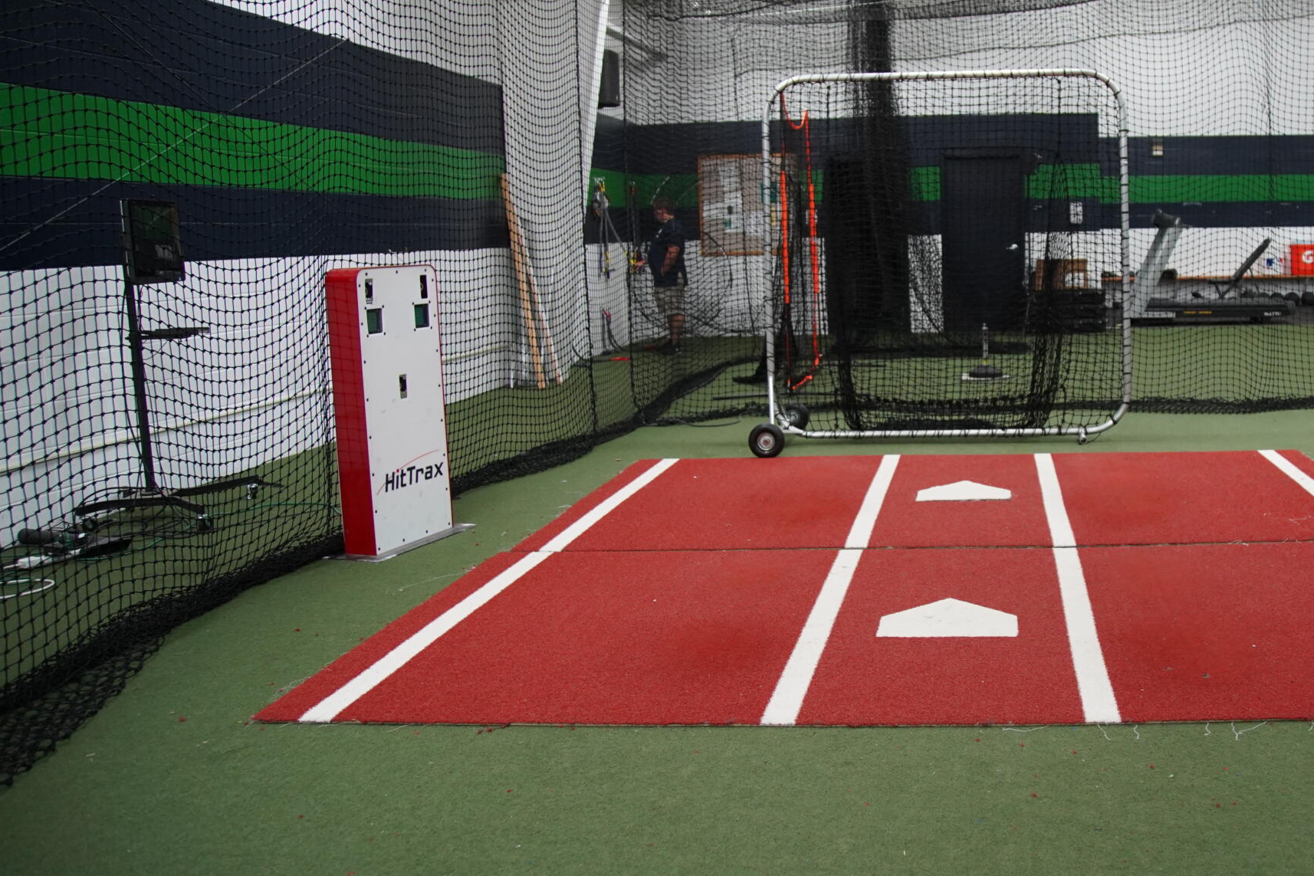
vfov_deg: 37.8
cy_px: 364
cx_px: 942
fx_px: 1278
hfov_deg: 52.6
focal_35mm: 35
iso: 2000
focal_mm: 24
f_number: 4
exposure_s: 1/160
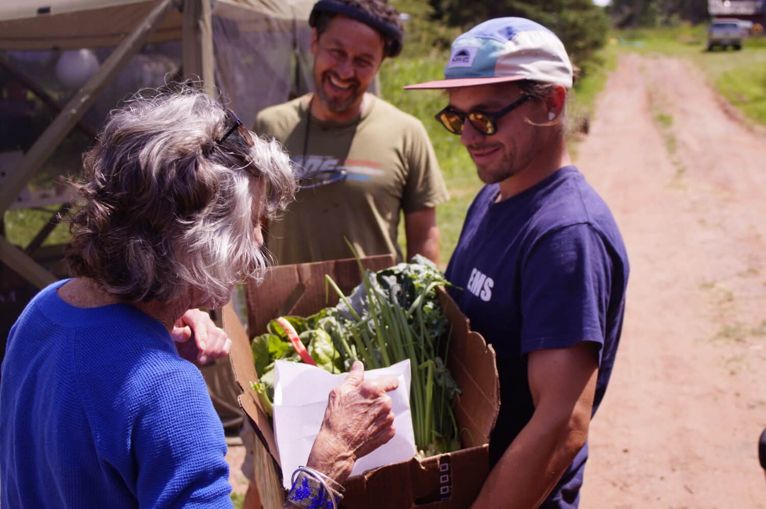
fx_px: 893
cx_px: 383
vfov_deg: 31.8
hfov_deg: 46.4
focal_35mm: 42
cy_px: 254
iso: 100
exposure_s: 1/640
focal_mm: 28
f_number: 5
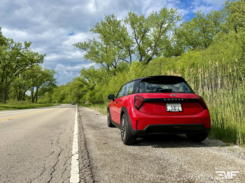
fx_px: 170
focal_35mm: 24
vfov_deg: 56.8
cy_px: 92
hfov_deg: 71.6
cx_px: 122
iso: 80
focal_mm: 6.76
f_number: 1.78
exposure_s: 1/4608
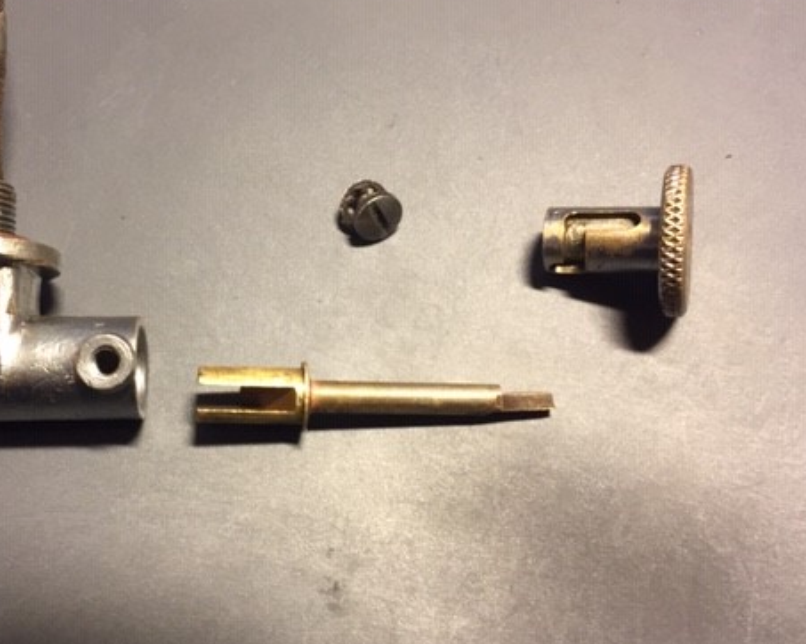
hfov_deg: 45.4
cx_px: 301
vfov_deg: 37.3
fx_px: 954
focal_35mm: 40
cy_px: 315
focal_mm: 4.15
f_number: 2.2
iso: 160
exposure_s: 1/33
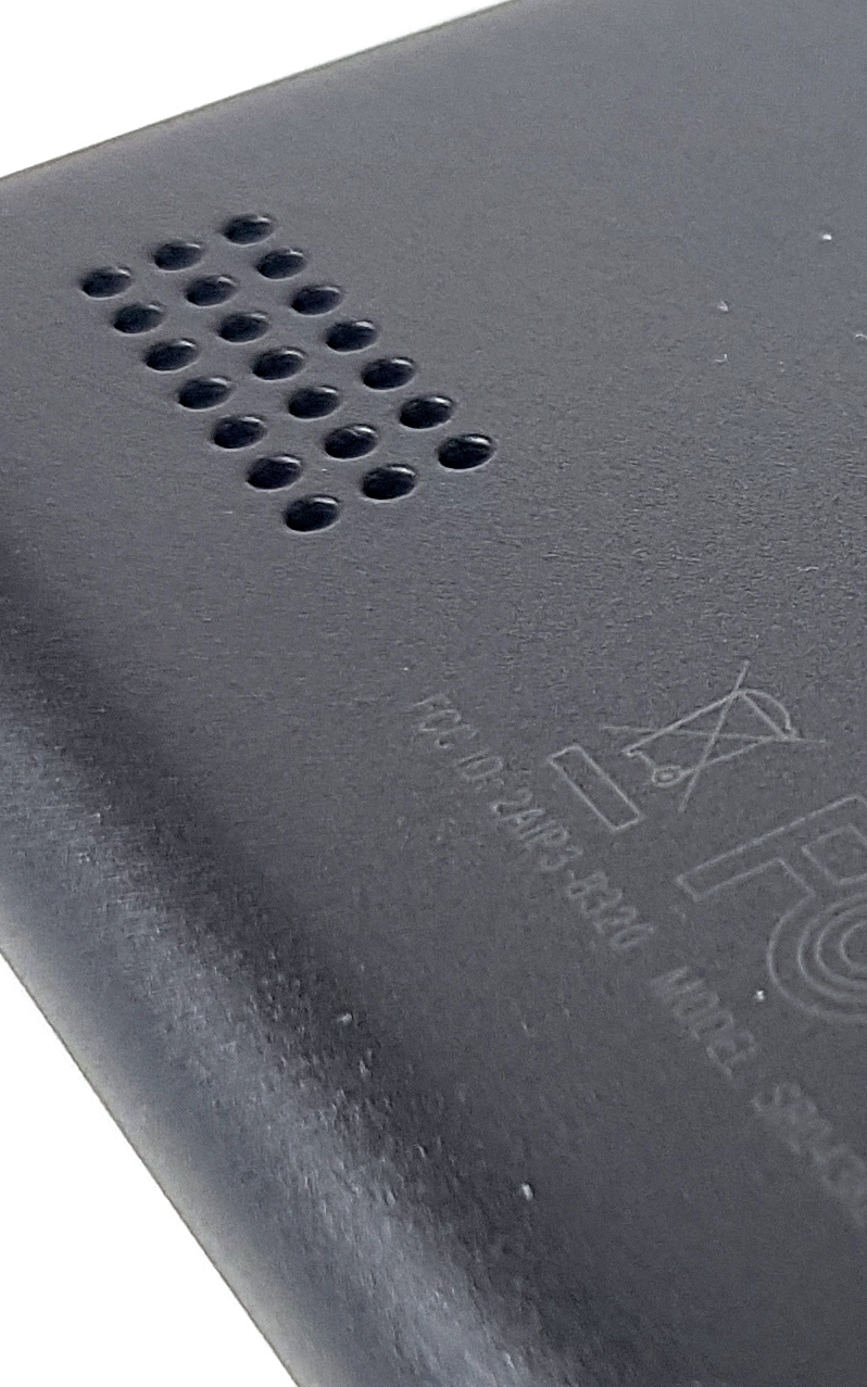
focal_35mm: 87
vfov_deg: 23.8
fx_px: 3289
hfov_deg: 12.8
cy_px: 575
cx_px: 1819
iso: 64
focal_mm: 4.2
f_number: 1.7
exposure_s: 1/100
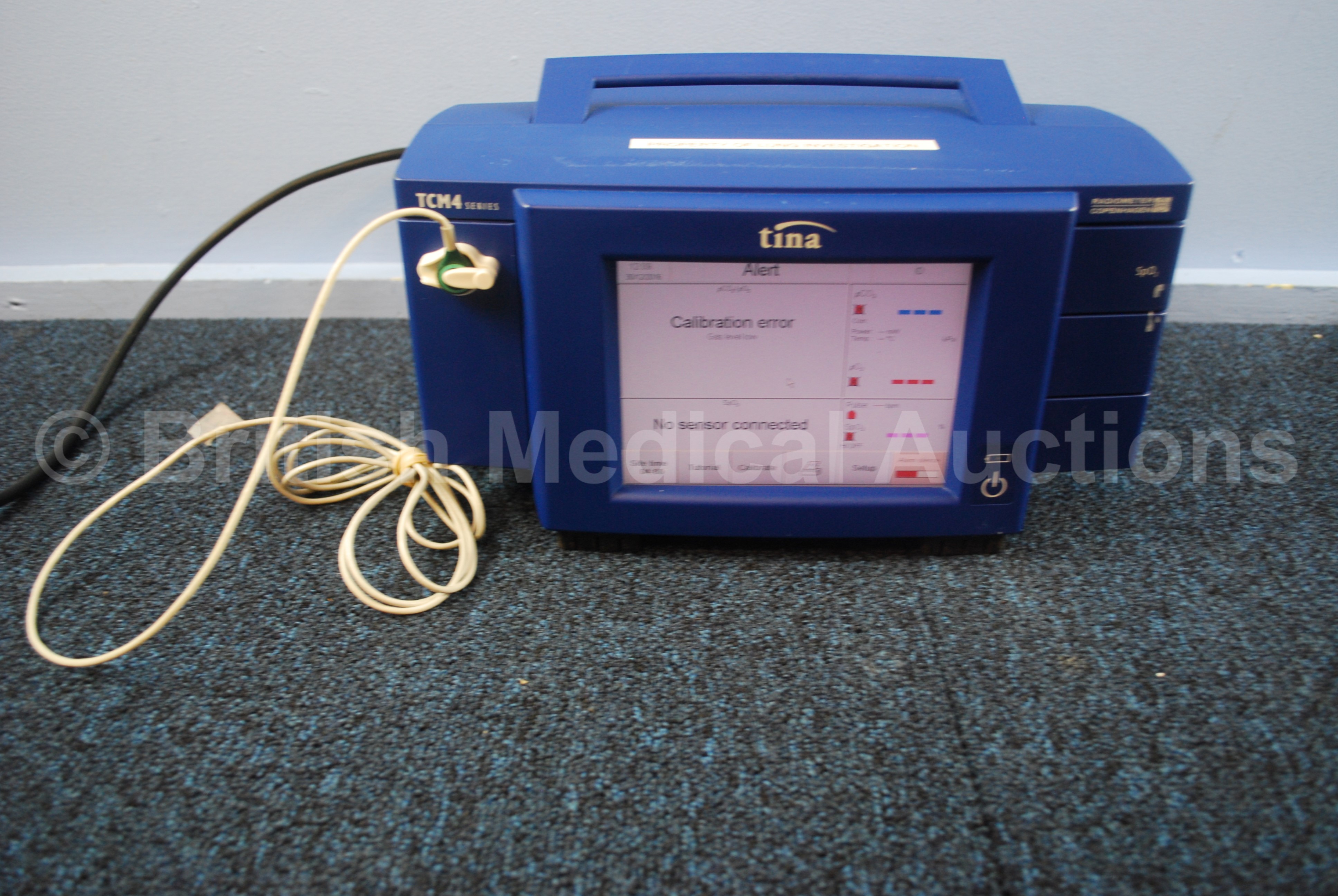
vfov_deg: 43.7
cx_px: 669
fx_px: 1116
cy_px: 448
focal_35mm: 30
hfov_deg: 61.9
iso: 560
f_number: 3.8
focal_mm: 20
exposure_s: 1/30
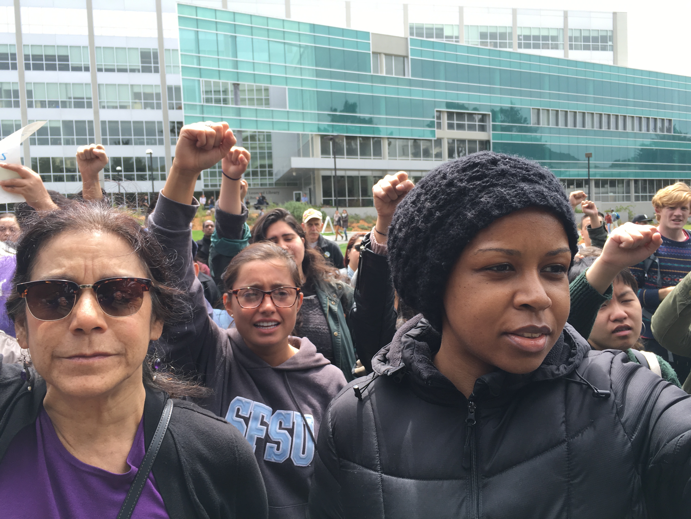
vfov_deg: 48.2
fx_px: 579
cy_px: 260
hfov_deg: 61.7
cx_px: 346
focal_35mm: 29
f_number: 2.2
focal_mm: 4.15
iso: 25
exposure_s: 1/407
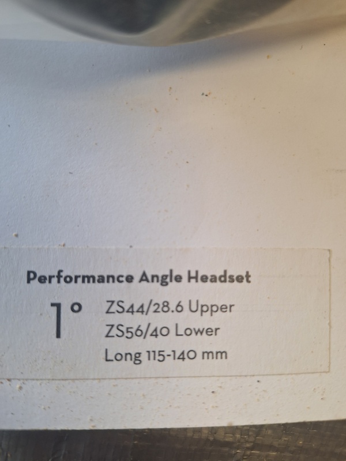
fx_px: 307
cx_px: 173
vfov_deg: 73.9
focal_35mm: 23
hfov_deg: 58.9
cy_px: 230
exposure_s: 1/120
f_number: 1.8
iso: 80
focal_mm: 5.54
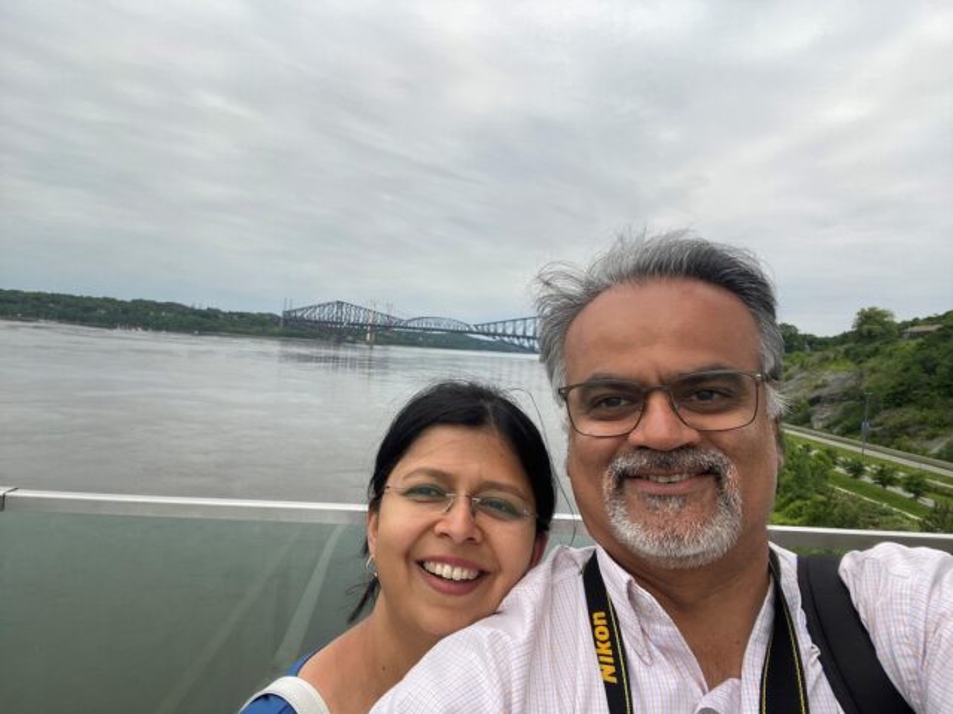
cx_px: 476
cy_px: 357
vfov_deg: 58.9
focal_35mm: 23
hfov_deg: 73.9
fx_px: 633
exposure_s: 1/122
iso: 50
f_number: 2.2
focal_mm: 2.71
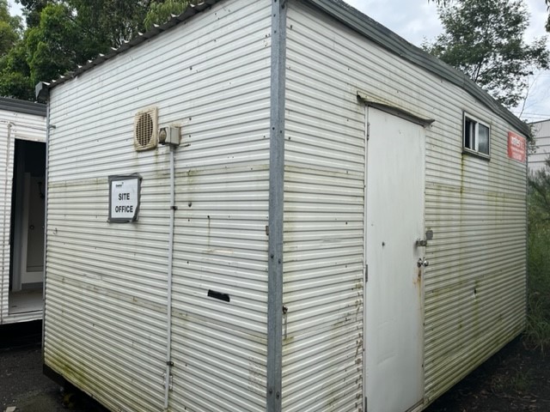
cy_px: 206
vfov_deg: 53.1
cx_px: 275
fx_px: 413
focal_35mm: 26
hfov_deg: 67.3
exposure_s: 1/1294
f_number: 1.6
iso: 50
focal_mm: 5.1
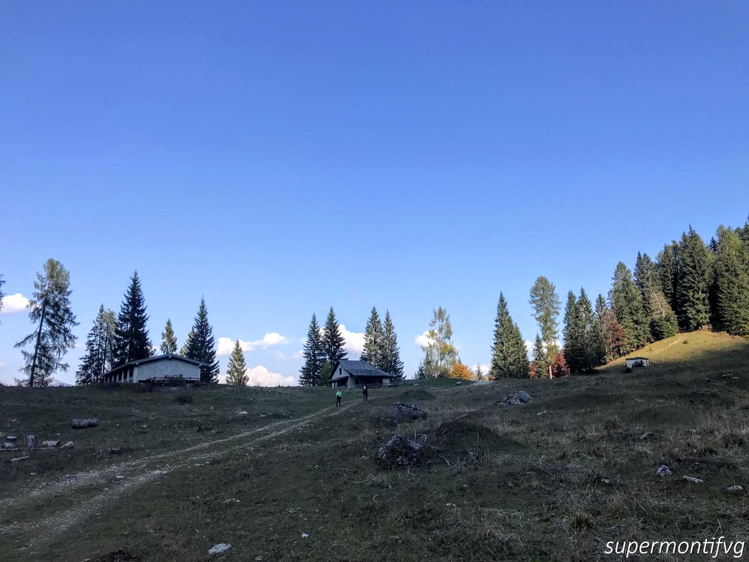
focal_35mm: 28
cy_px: 281
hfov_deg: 63.4
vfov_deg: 49.7
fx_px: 606
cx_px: 374
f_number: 1.8
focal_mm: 3.99
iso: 20
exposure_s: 1/1742
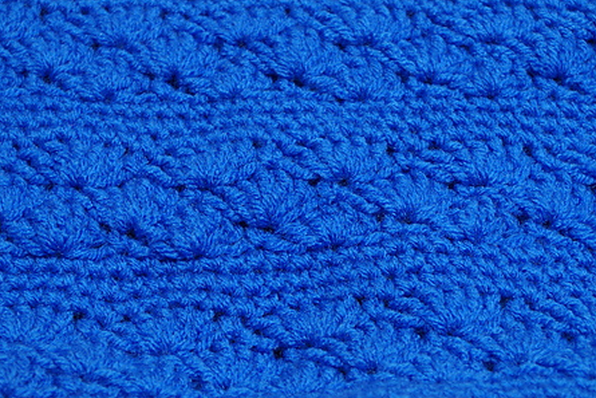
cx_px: 263
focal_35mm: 64
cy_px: 208
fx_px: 1060
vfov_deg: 21.3
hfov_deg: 31.4
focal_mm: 37.5
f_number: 5.6
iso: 400
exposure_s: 1/2
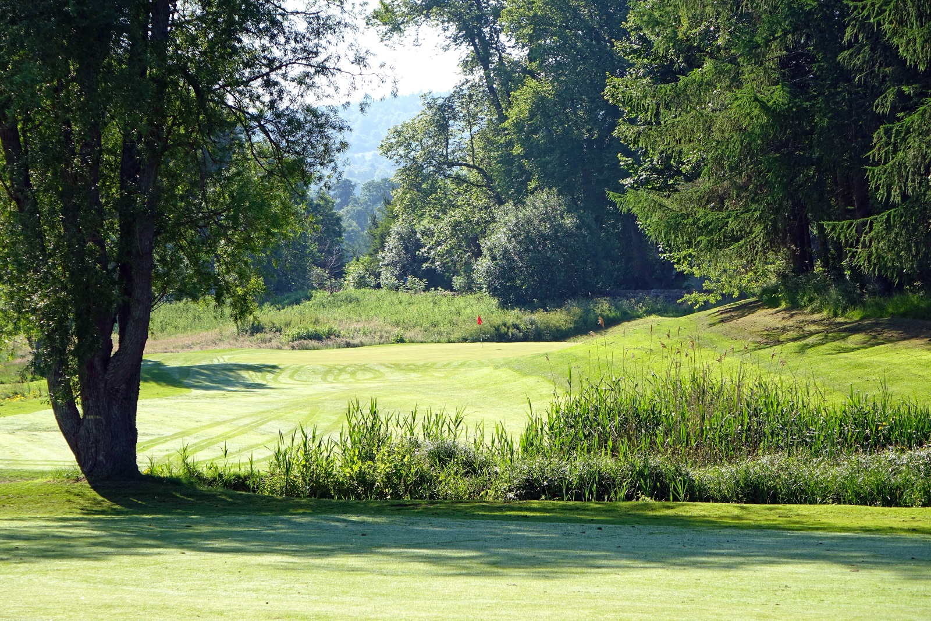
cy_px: 310
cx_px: 466
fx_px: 4112
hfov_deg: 12.9
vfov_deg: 8.6
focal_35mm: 159
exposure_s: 1/640
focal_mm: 58.2
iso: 125
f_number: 4
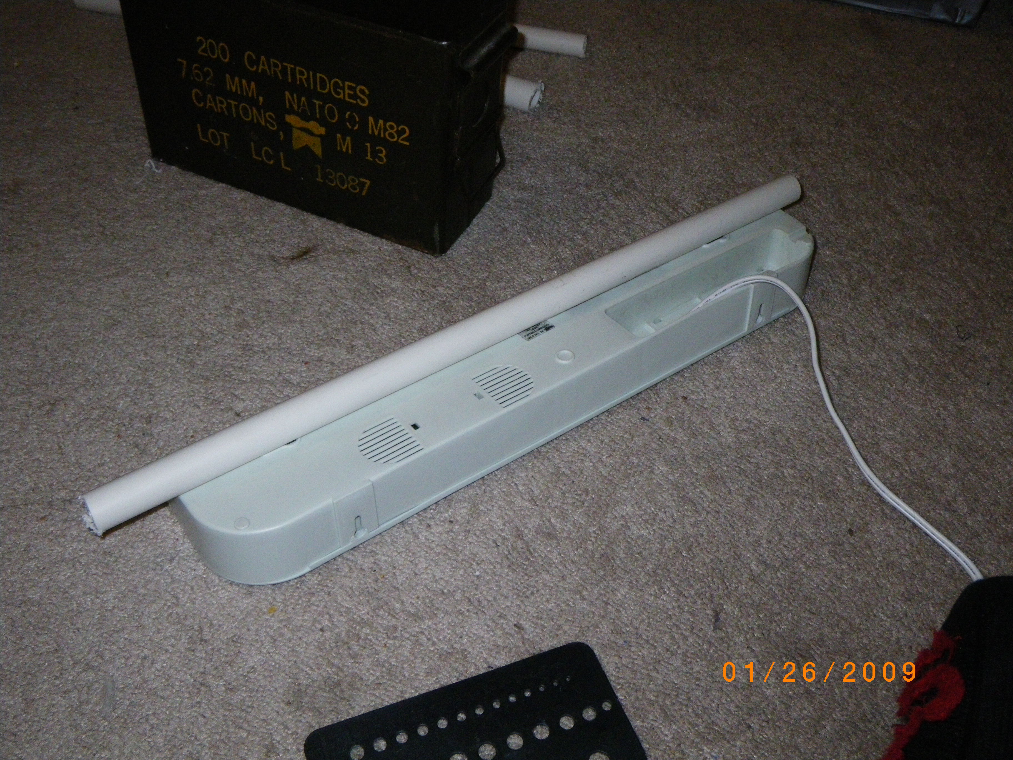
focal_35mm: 34
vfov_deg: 41.8
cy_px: 380
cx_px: 506
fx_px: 995
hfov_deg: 54.0
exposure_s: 1/50
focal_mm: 6.1
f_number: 3.8
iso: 400
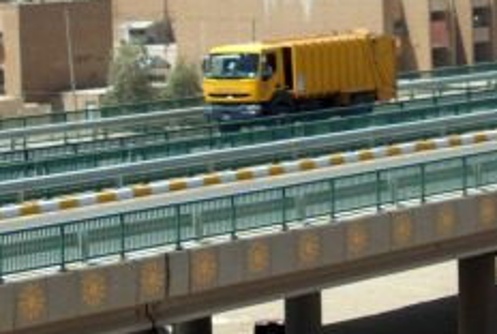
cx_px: 341
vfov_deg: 7.5
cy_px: 78
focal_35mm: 185
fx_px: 2561
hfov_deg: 11.1
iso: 200
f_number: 5
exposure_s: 1/2250
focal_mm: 28
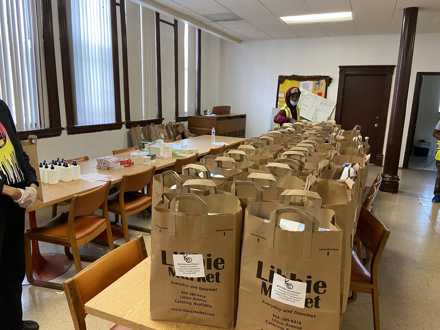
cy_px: 165
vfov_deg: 53.1
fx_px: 330
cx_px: 220
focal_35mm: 26
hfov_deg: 67.3
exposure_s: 1/60
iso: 200
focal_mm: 4.25
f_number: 1.8
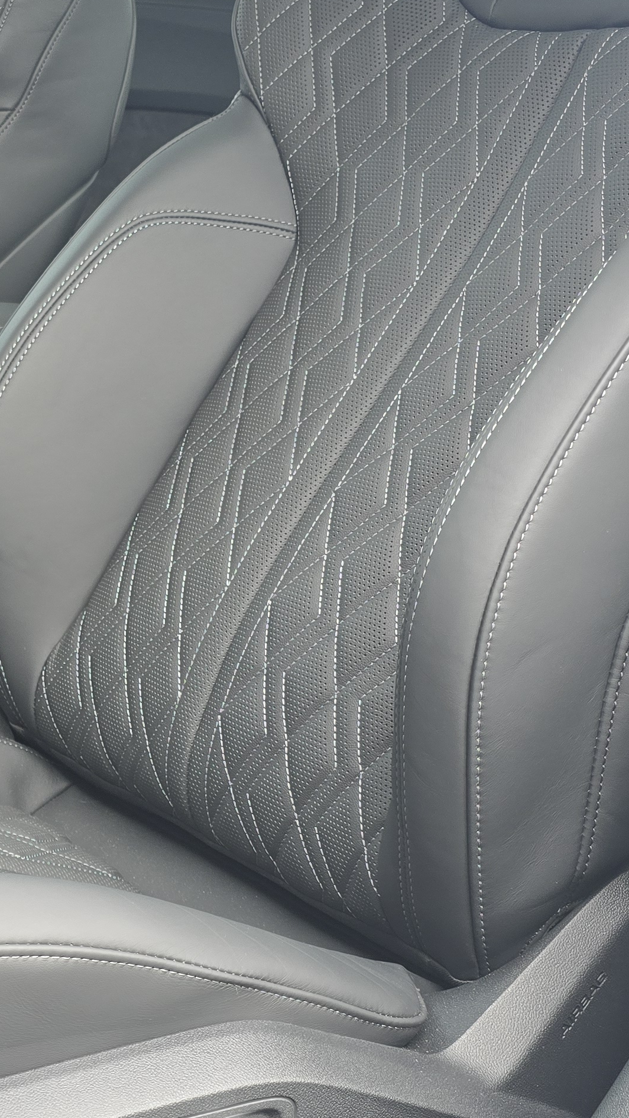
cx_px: -33
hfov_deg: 21.6
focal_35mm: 53
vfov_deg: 39.0
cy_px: 671
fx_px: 1571
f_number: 1.7
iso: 80
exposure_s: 1/180
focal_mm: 6.3
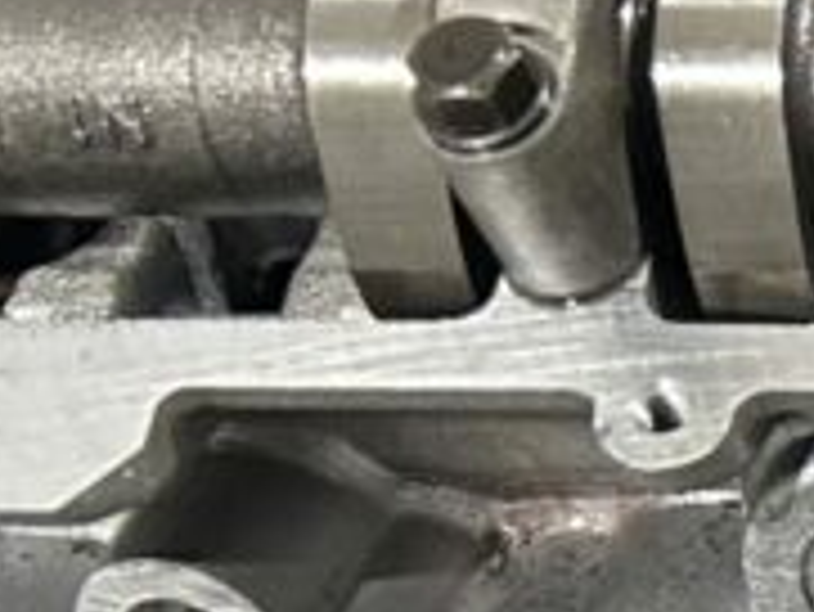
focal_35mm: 142
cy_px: 1177
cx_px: 2046
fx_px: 3341
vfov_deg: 9.8
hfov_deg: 11.2
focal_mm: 5.7
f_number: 1.5
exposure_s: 1/50
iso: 400
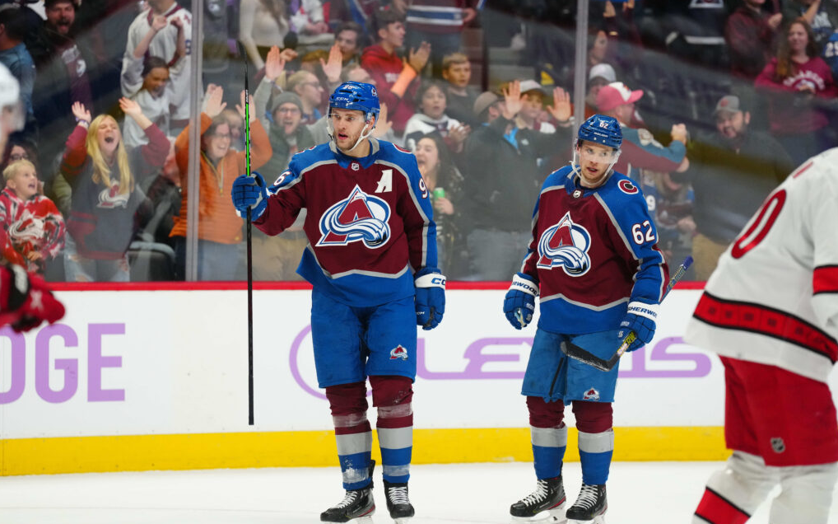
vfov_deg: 6.4
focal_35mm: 205
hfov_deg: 10.2
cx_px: 418
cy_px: 257
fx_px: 4681
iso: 5000
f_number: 3.5
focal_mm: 200
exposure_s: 1/2500
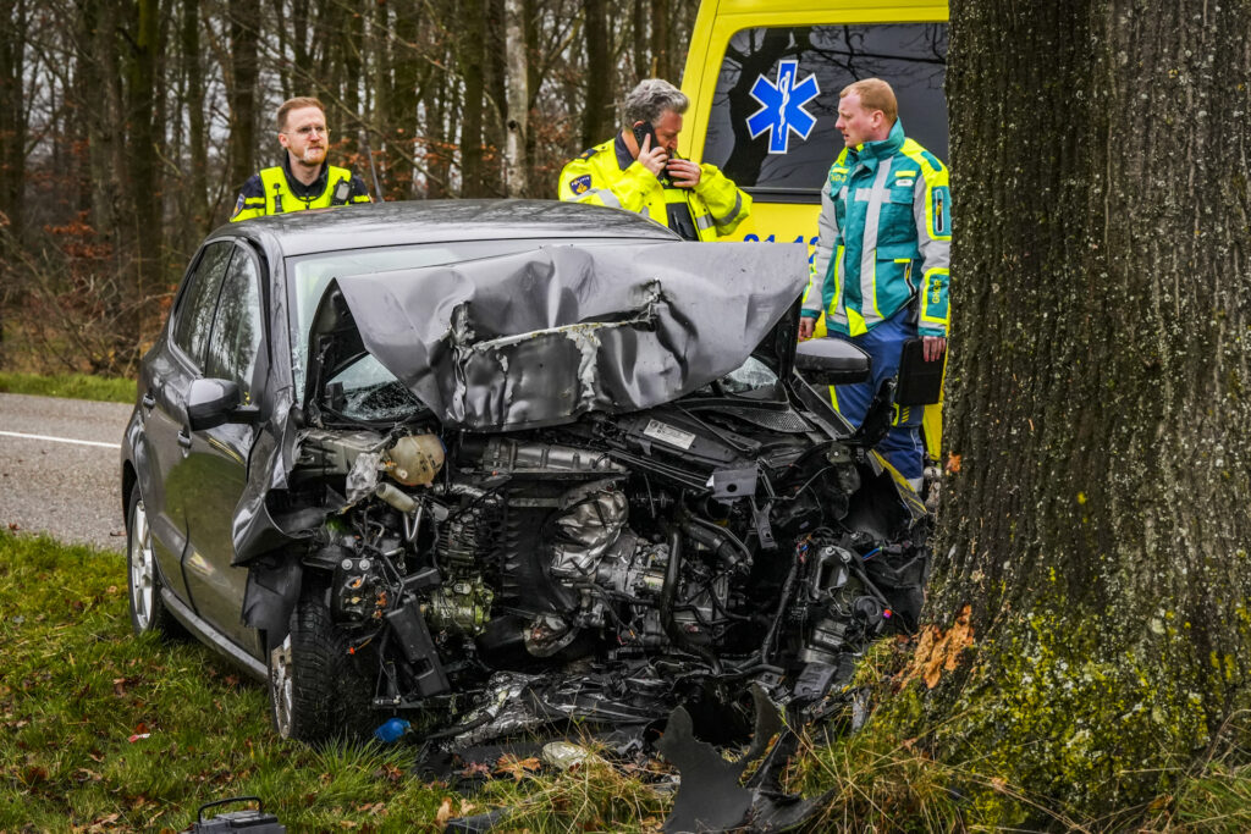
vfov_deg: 17.5
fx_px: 2711
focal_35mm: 78
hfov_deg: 26.0
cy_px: 417
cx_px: 626
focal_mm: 78
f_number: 8
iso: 2500
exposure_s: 1/320
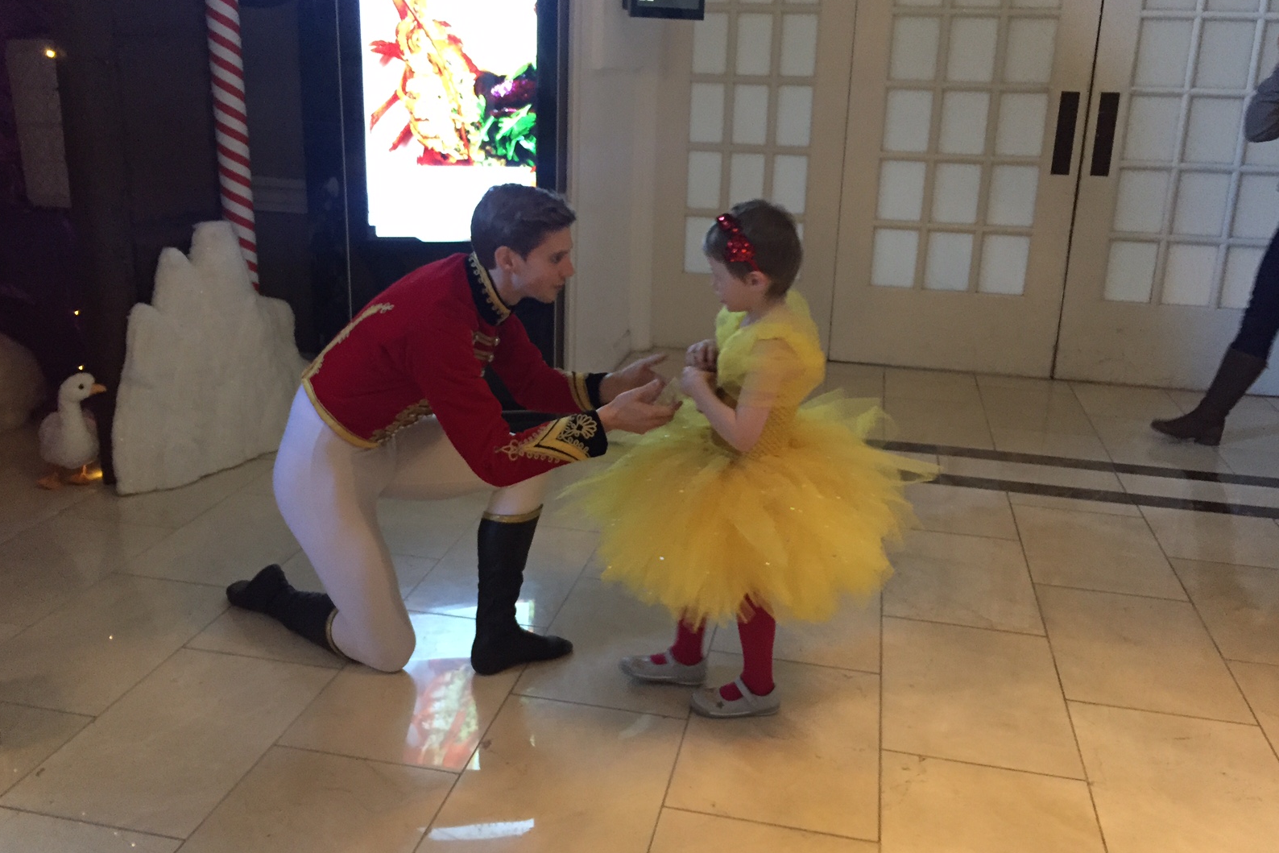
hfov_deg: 60.3
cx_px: 626
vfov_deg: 42.3
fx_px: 1101
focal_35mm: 31
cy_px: 381
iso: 250
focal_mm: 4.15
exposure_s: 1/20
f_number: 2.2
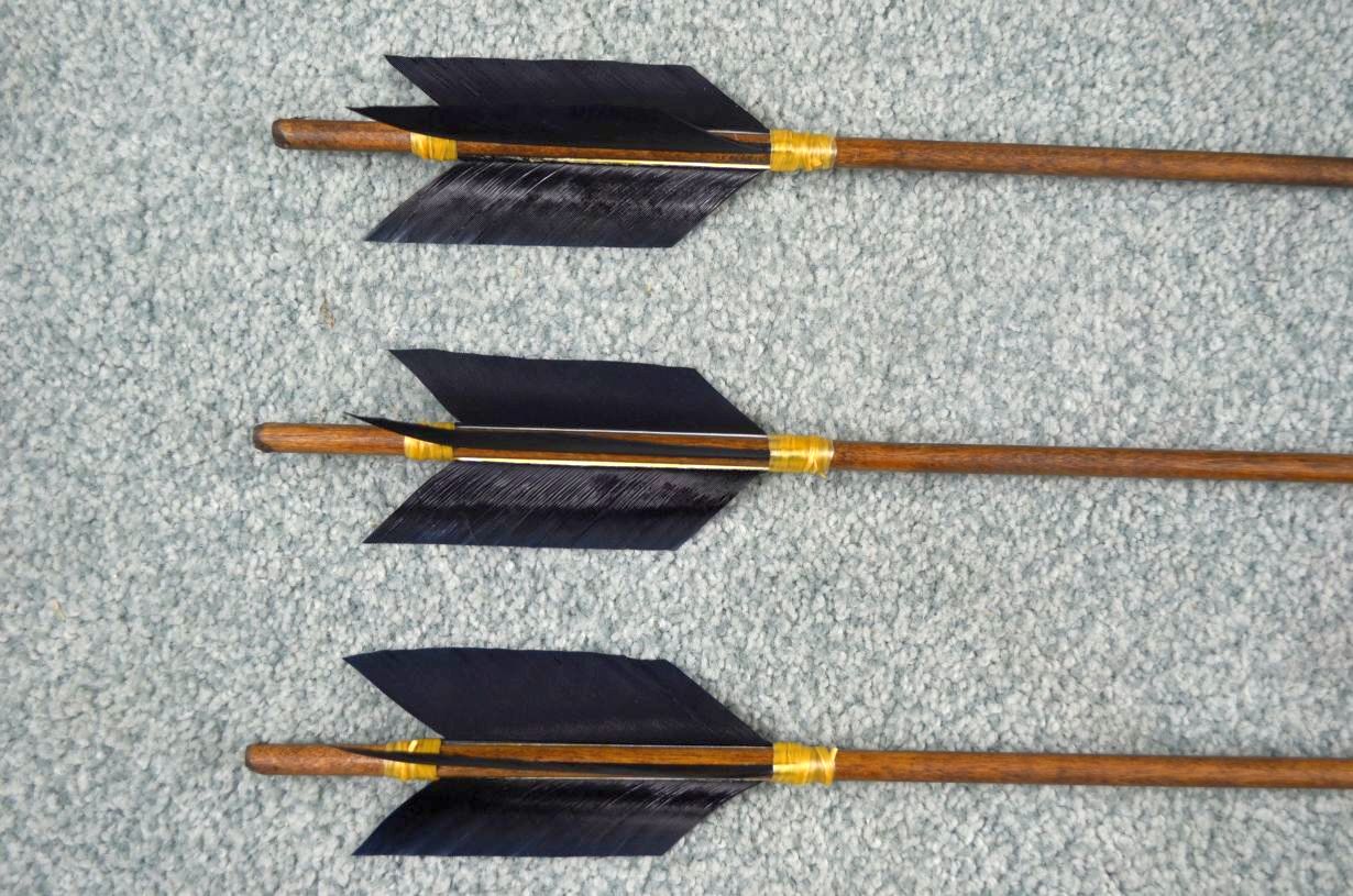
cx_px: 676
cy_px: 448
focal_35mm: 48
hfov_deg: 41.2
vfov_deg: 28.0
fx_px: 1800
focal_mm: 32
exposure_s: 1/100
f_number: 5
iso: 400
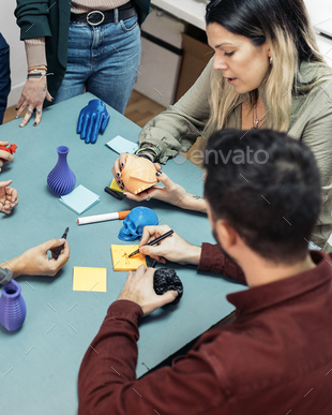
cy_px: 206
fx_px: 614
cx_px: 57
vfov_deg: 37.3
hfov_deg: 29.4
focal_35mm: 50
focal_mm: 35
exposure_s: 1/400
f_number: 2
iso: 800
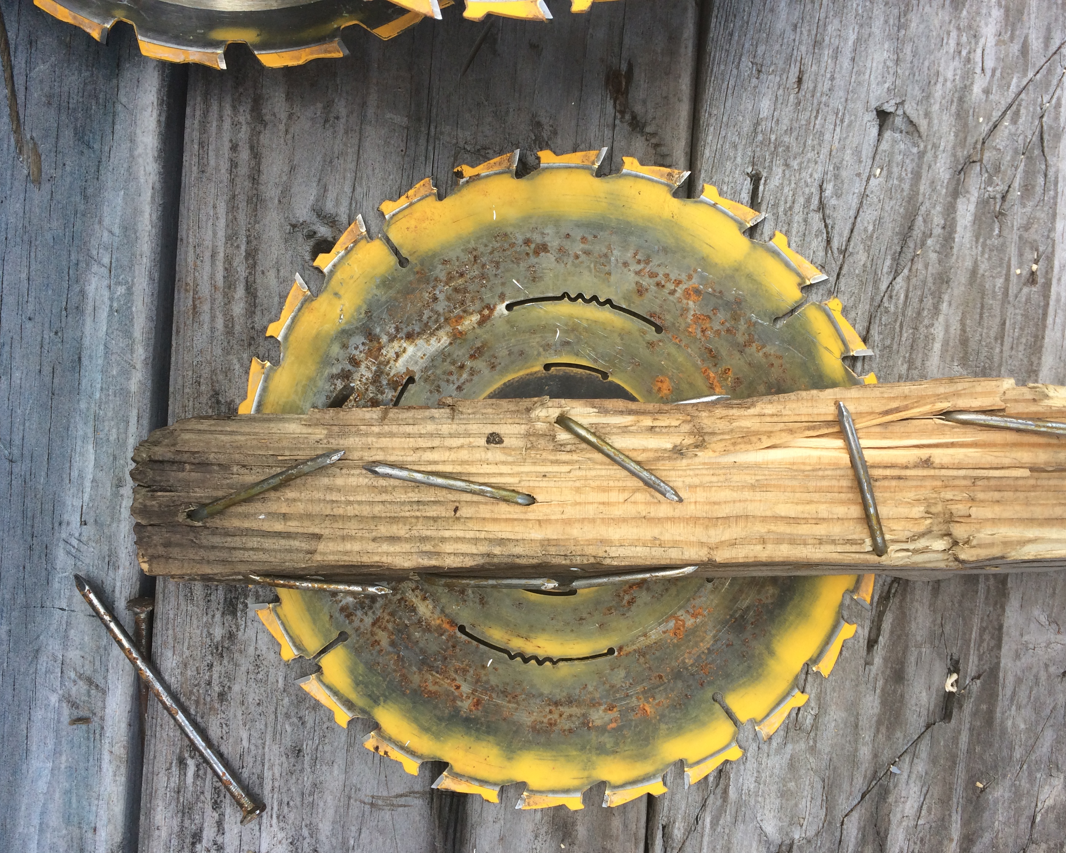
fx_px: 1010
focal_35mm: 32
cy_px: 452
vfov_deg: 45.8
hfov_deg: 55.7
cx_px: 545
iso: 32
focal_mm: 4.15
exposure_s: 1/208
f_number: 2.2
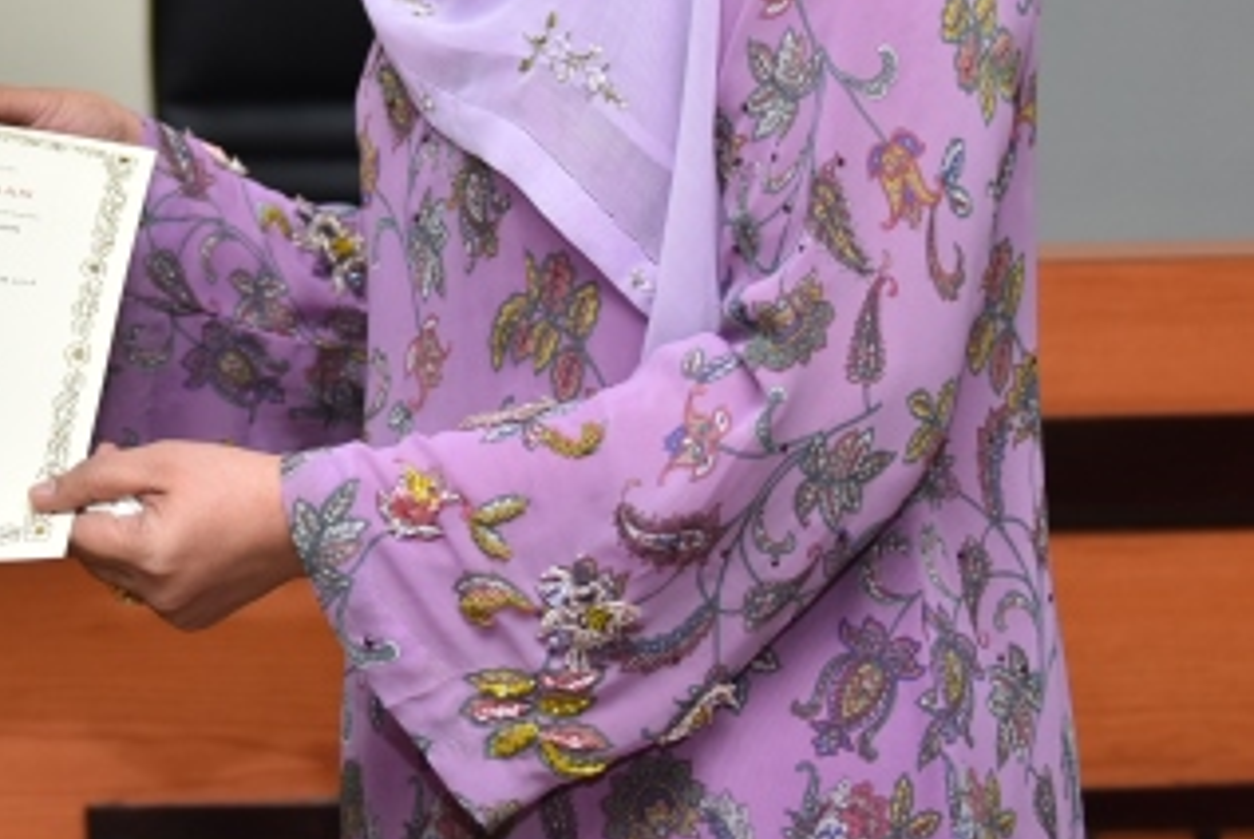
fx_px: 5404
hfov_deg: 13.0
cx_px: -91
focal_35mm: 155
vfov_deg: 8.8
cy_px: -204
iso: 400
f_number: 2.8
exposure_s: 1/200
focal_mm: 48
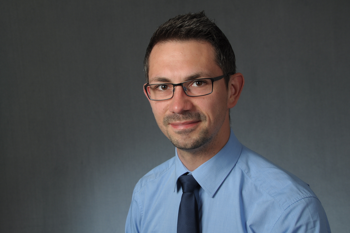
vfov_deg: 14.7
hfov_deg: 21.9
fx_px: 903
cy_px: 116
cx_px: 175
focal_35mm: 93
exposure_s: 1/160
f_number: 13
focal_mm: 62
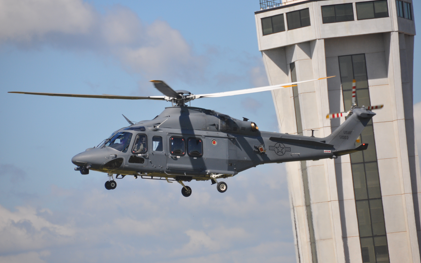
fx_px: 3511
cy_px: 128
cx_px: 211
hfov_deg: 6.9
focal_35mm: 306
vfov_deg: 4.3
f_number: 5.6
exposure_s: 1/2000
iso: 360
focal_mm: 200
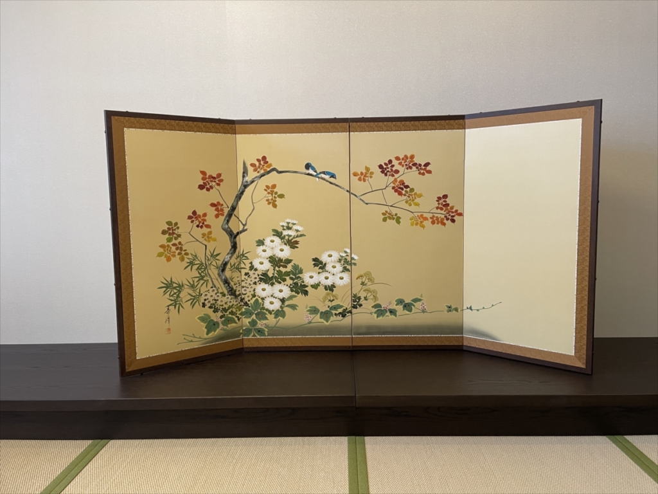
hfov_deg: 67.3
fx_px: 494
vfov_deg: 53.1
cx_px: 329
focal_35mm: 26
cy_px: 247
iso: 125
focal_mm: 4.2
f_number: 1.6
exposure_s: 1/60
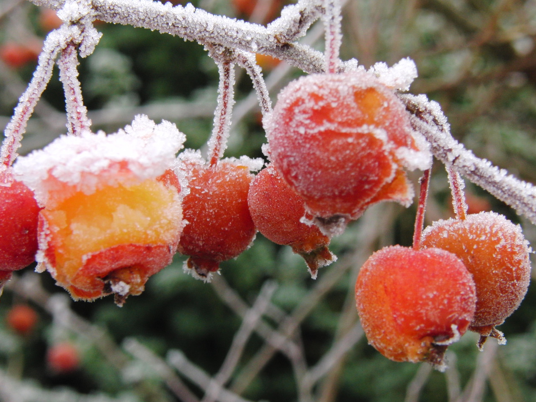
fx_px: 1564
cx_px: 268
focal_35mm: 101
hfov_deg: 19.5
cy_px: 202
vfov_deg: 14.6
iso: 200
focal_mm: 17.6
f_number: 3.9
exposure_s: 1/200
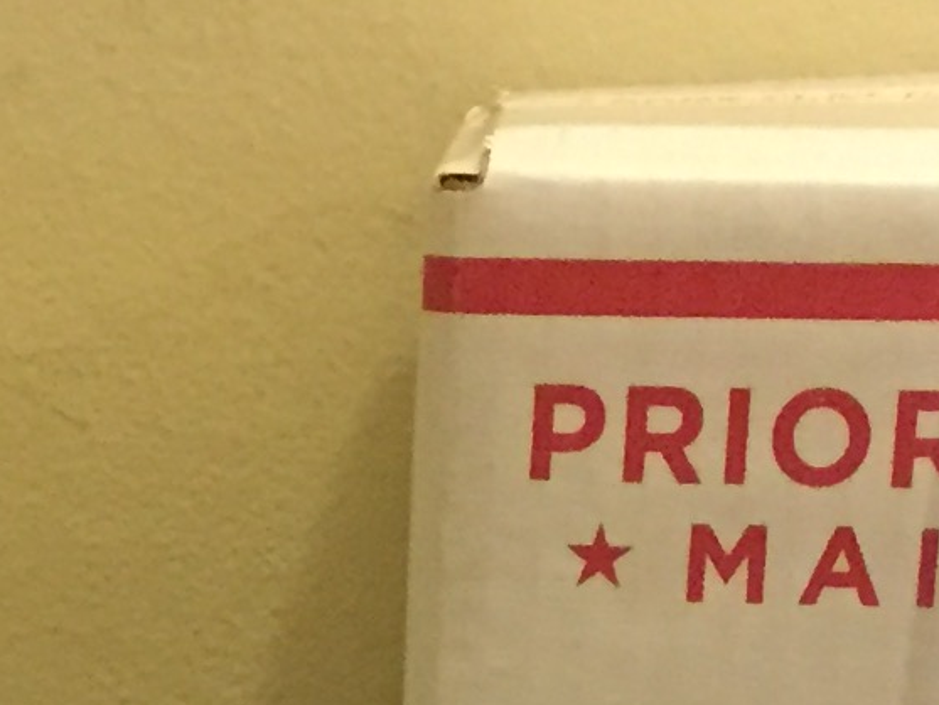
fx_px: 4612
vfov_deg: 8.0
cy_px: 1793
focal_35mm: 170
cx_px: 24
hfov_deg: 11.5
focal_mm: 4.15
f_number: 2.2
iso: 320
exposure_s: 1/15
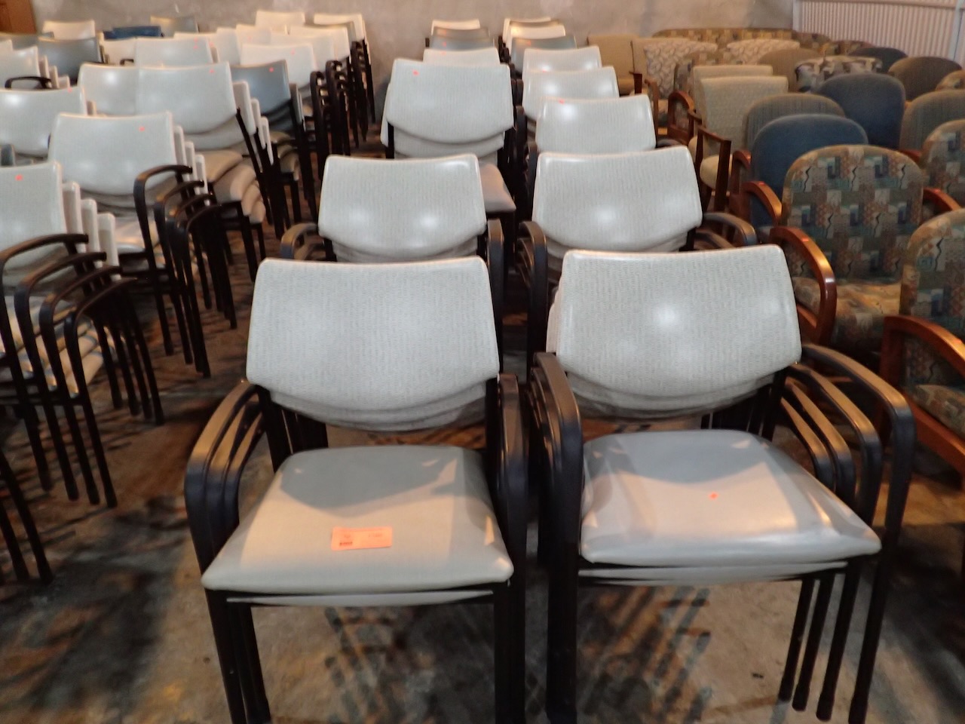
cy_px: 362
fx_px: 836
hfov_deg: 60.0
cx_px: 482
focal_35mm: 30
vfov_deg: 46.8
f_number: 2.3
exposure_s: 1/30
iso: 800
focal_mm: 5.5
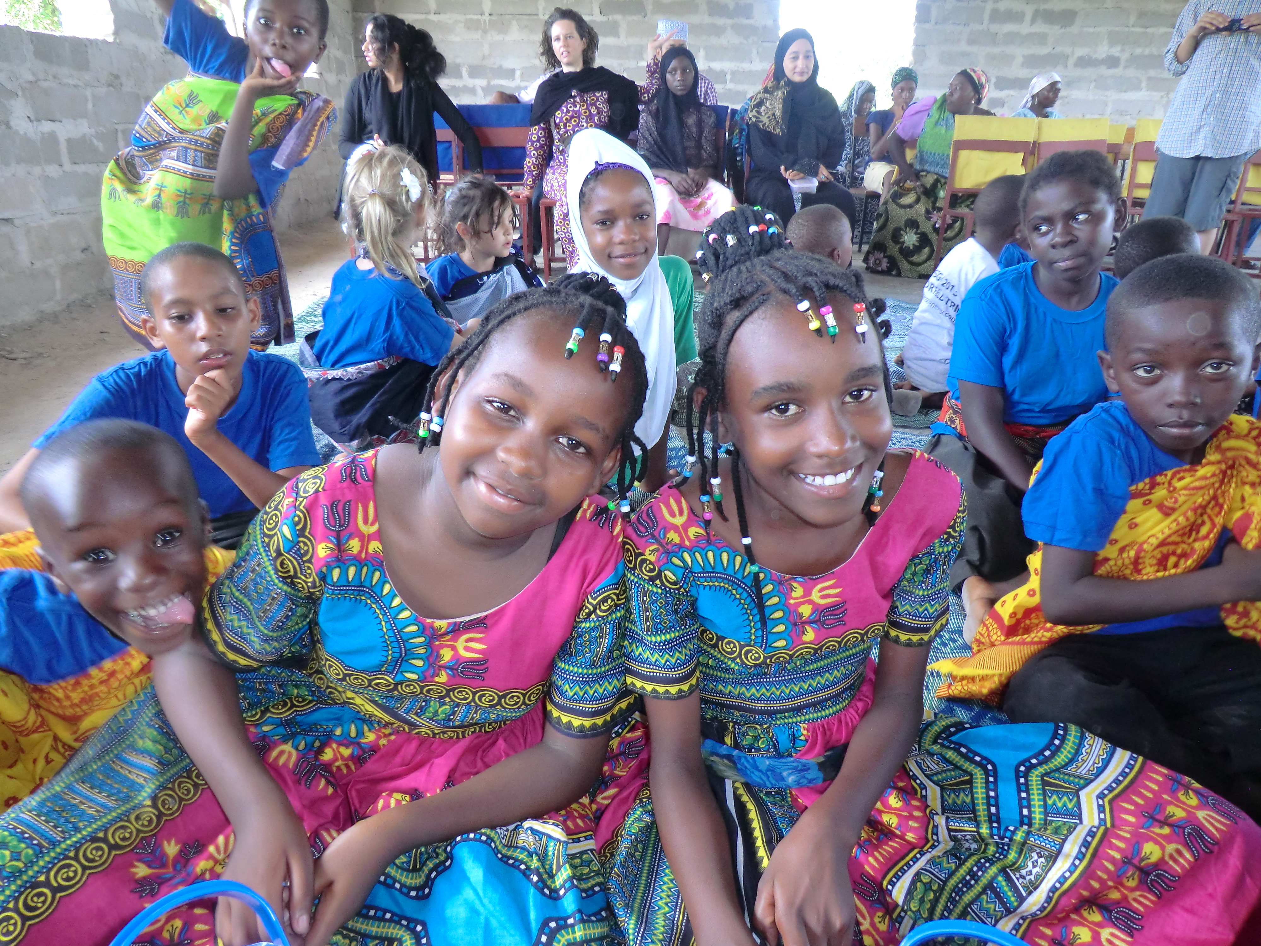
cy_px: 473
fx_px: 874
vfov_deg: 56.8
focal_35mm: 24
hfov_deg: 71.6
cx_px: 630
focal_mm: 4.3
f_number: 3.2
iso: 250
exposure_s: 1/60
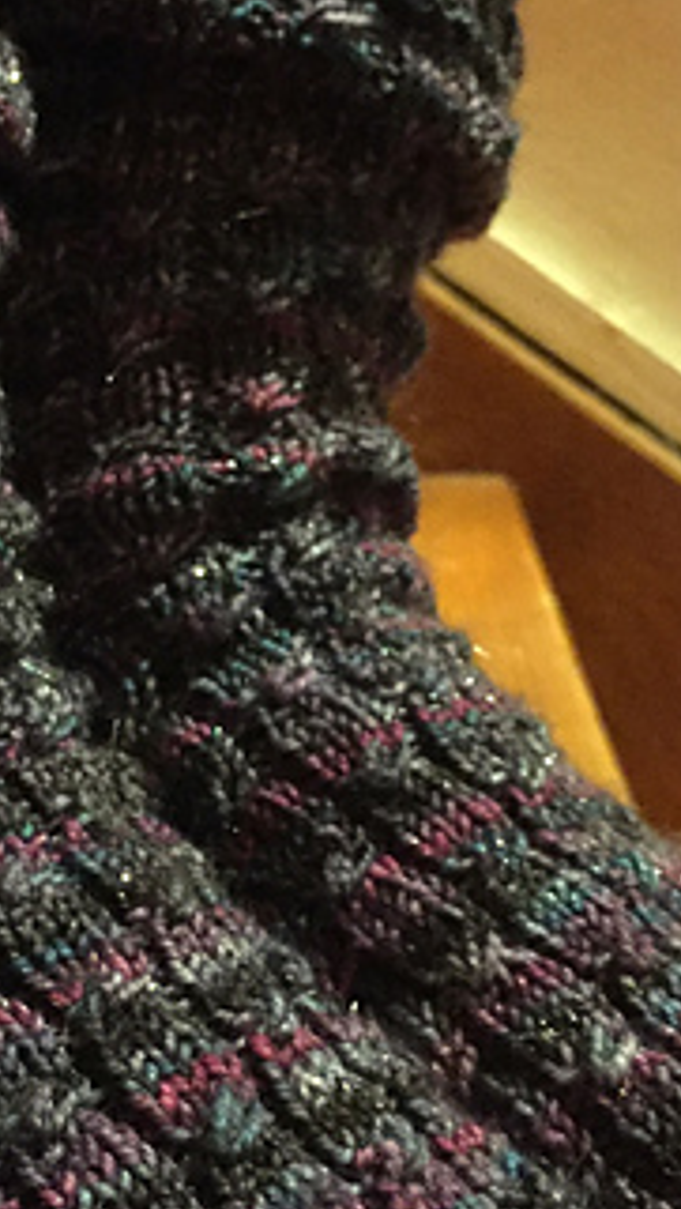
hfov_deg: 19.1
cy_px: 682
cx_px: 207
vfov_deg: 33.3
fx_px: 2019
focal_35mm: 63
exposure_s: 1/17
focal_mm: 4.15
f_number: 2.2
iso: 1250
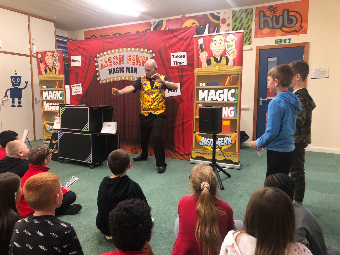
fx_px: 275
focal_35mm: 28
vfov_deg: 49.7
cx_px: 170
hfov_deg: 63.4
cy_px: 128
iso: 40
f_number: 1.8
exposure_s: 1/17
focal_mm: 3.99
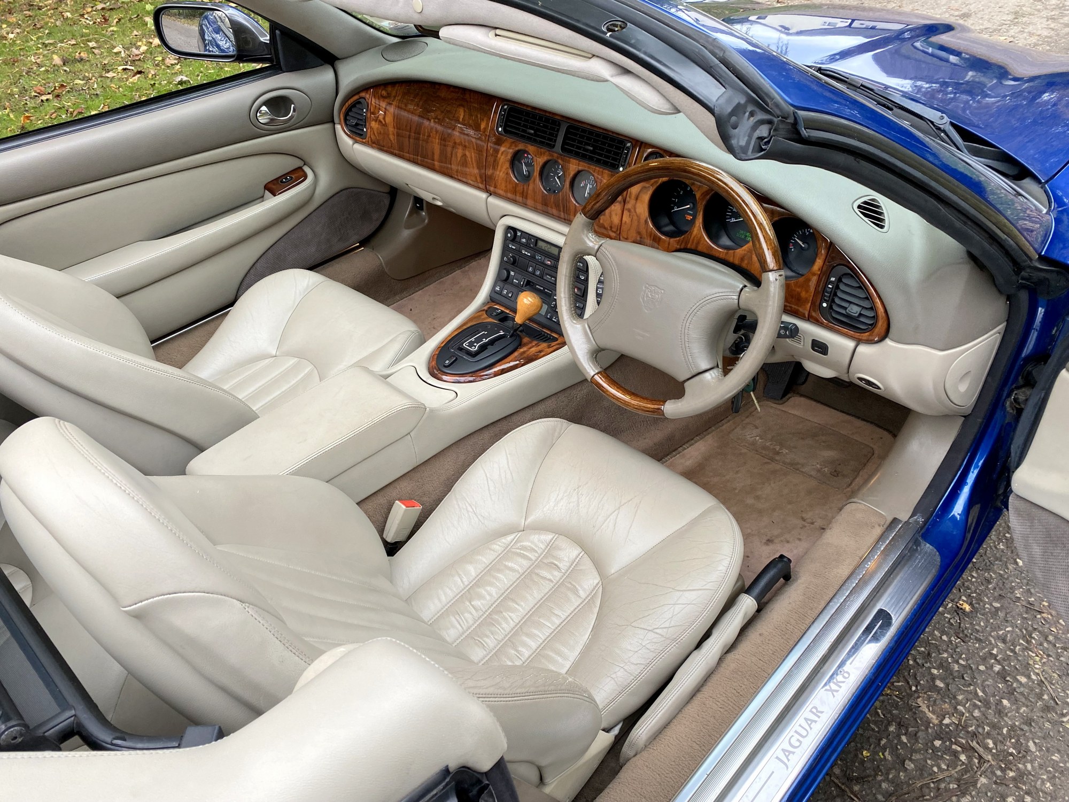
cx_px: 534
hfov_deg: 67.3
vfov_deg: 53.1
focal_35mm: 26
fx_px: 803
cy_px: 401
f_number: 1.8
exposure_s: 1/121
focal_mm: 4.25
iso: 100
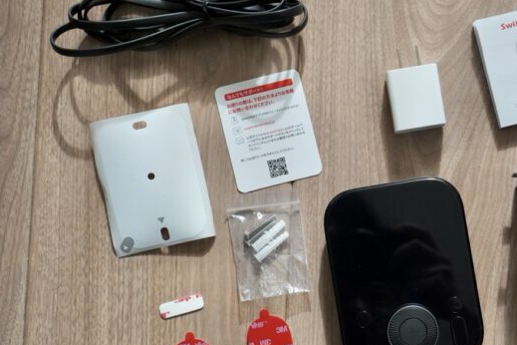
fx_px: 1116
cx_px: 362
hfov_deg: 25.9
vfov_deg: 17.5
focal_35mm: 78
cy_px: 192
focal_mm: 35
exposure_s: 1/60
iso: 800
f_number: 5.6
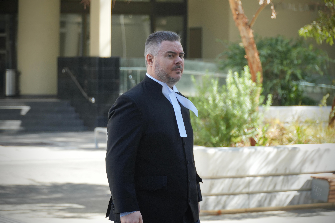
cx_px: 168
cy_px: 112
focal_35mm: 117
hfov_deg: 17.5
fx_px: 1089
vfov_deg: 11.7
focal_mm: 78
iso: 320
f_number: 4
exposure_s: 1/400
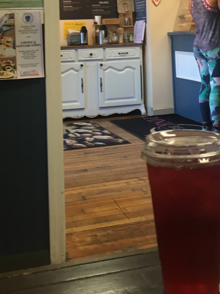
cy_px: 12
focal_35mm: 62
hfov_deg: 23.5
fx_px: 526
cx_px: 155
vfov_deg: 29.5
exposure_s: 1/30
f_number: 2.2
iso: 50
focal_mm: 4.15
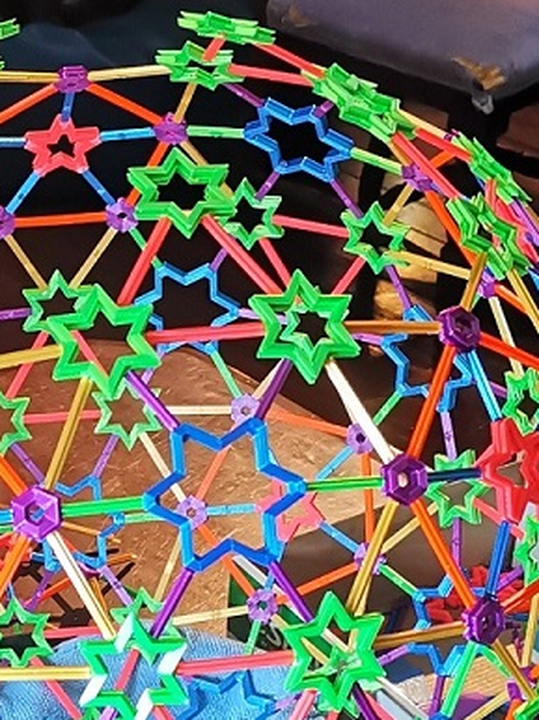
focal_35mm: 103
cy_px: 431
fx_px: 2141
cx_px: 156
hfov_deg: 14.3
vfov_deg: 19.1
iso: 400
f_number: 1.8
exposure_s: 4
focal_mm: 5.58
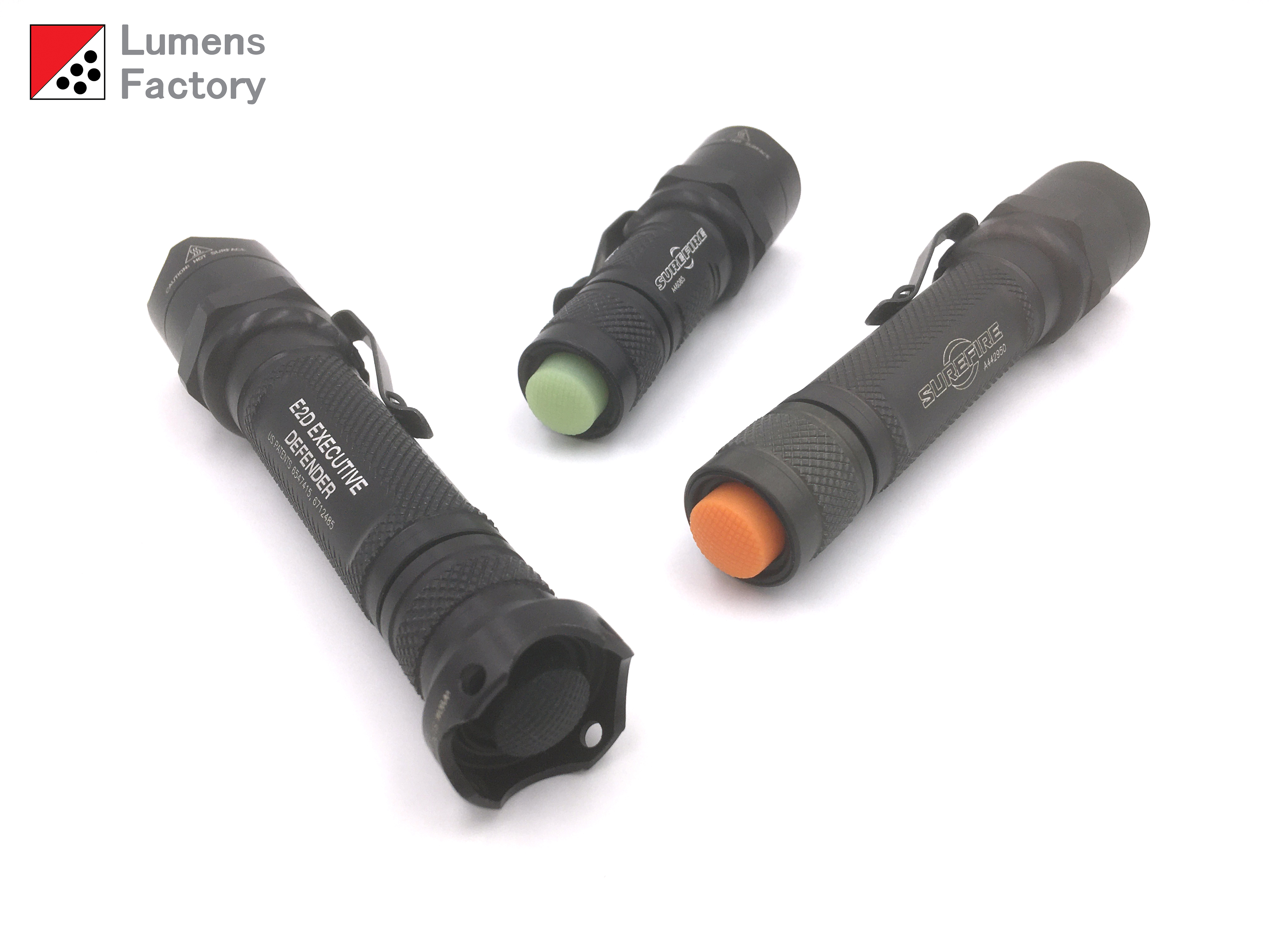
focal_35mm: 29
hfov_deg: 61.7
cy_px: 476
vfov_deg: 48.2
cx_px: 634
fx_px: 1063
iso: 25
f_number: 2.2
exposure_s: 1/506
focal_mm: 4.15
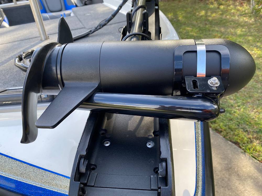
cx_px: 131
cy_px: 98
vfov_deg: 53.1
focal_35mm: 26
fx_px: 197
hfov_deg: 67.3
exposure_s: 1/200
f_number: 1.8
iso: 32
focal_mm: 4.25
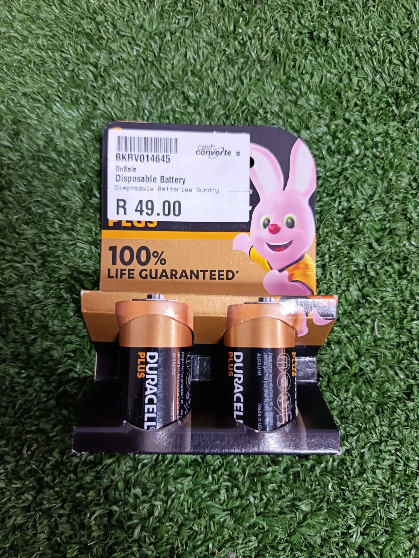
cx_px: 210
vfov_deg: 71.6
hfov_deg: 56.8
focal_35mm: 24
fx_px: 387
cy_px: 279
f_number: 1.75
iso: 1310
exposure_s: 1/25
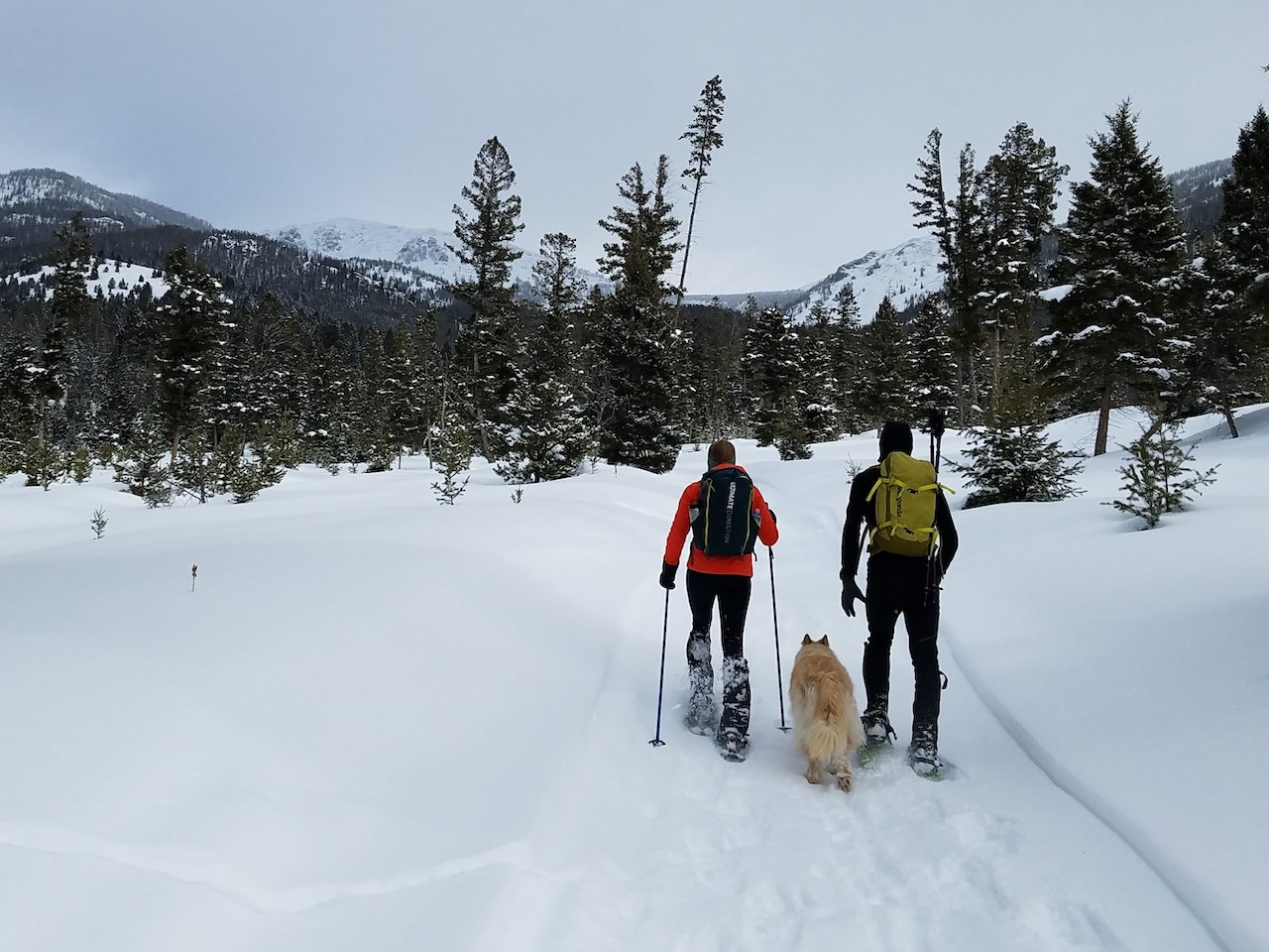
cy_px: 476
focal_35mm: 26
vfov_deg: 53.1
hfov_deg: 67.3
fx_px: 953
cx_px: 634
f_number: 1.7
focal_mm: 4.2
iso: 50
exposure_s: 1/3456
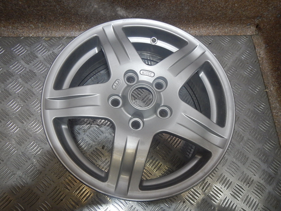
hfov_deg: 63.4
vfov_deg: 49.7
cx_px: 140
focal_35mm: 28
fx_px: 227
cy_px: 106
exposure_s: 1/30
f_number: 3.9
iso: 360
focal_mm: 5
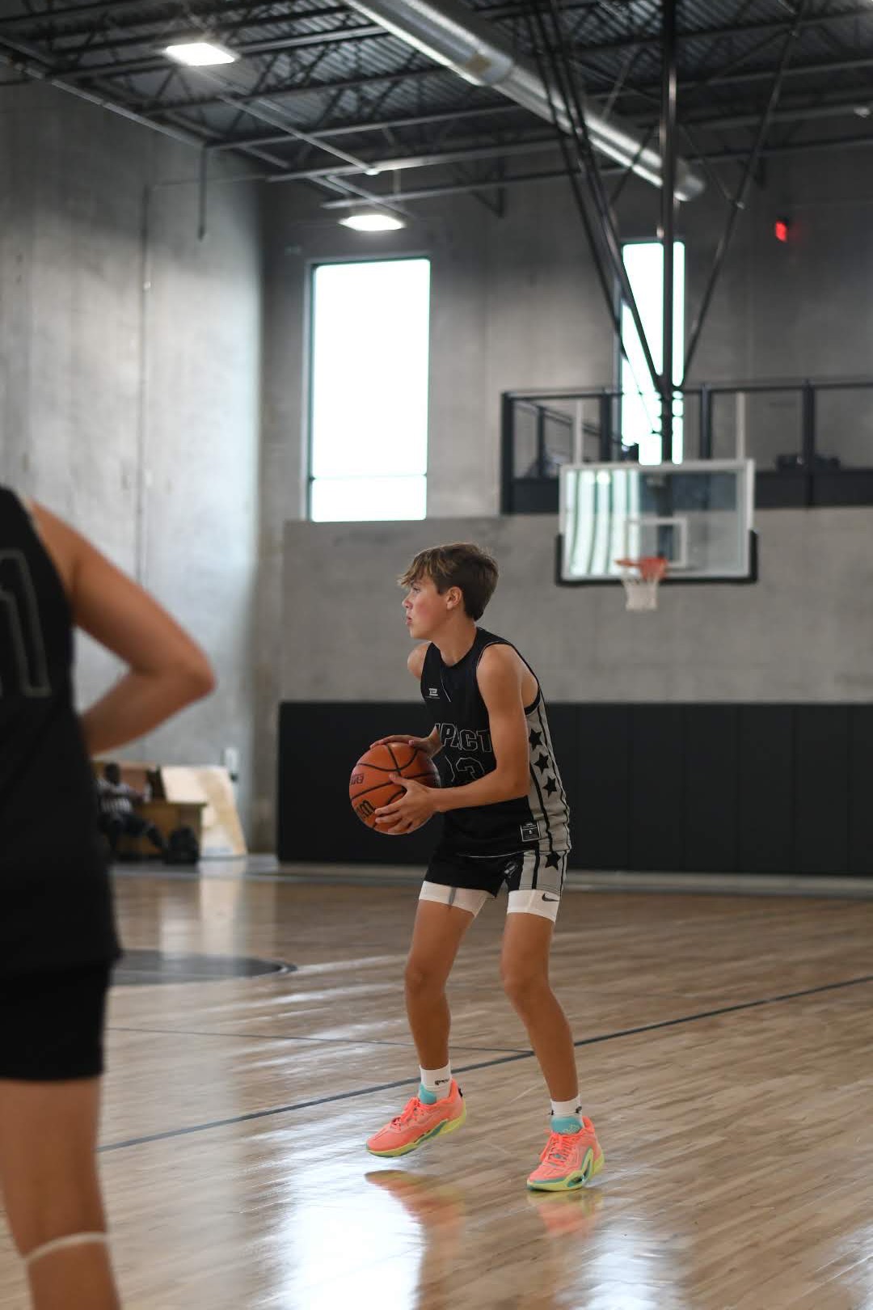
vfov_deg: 27.0
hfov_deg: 18.2
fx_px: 2728
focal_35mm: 75
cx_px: 436
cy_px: 655
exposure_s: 1/800
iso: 1000
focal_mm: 50
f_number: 1.8
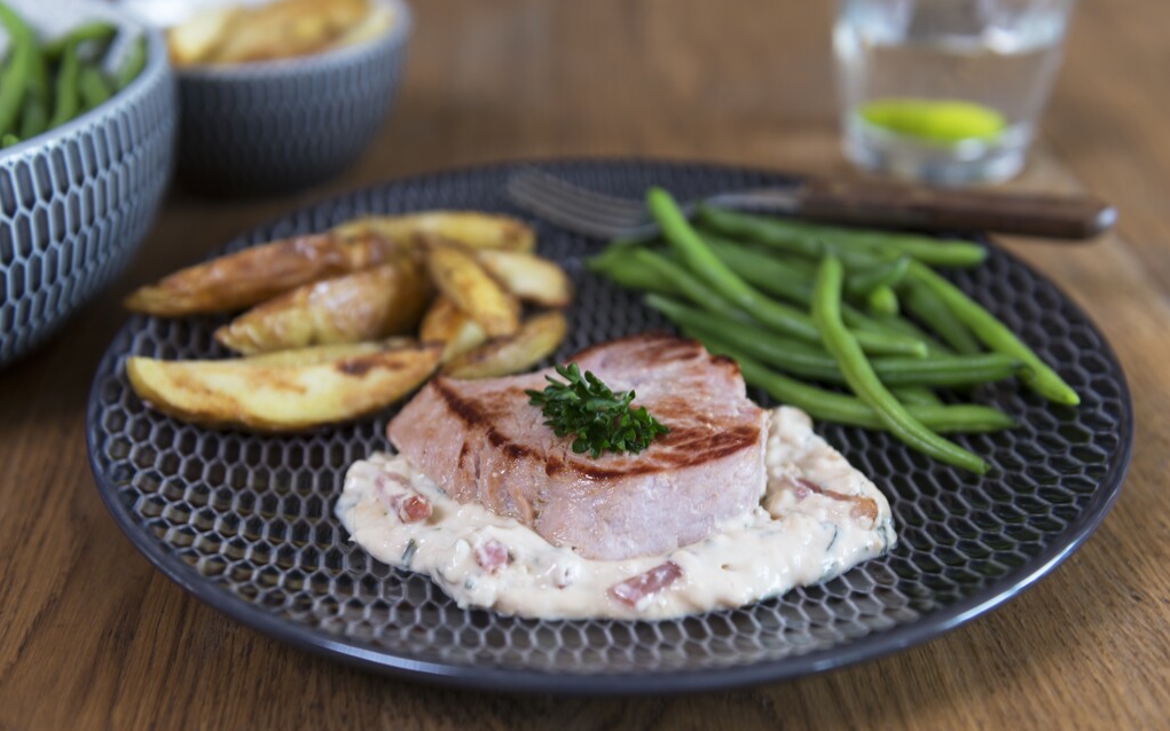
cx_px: 586
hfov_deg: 43.5
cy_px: 371
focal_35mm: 46
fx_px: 1467
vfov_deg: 28.0
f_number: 3.5
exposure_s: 1/1.67
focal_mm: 45
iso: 100
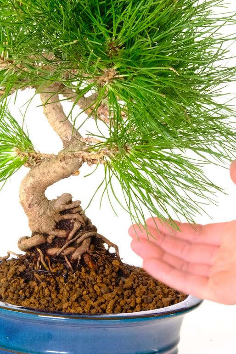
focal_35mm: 176
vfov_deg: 11.7
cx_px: 75
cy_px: 99
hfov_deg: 7.8
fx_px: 1731
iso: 1600
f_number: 11
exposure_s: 1/13
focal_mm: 70.5
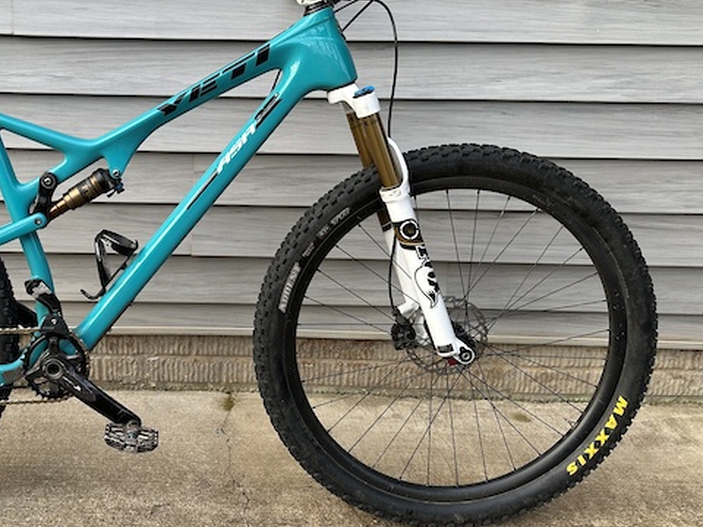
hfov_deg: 45.3
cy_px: 230
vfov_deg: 35.9
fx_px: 812
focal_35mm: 40
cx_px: 183
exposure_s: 1/121
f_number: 1.78
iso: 64
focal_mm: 6.86
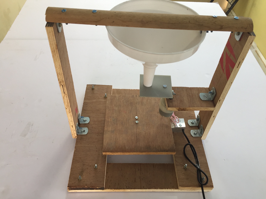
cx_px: 133
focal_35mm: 29
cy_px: 100
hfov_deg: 61.7
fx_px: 223
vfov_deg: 48.2
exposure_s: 1/100
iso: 50
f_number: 2.2
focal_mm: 4.15
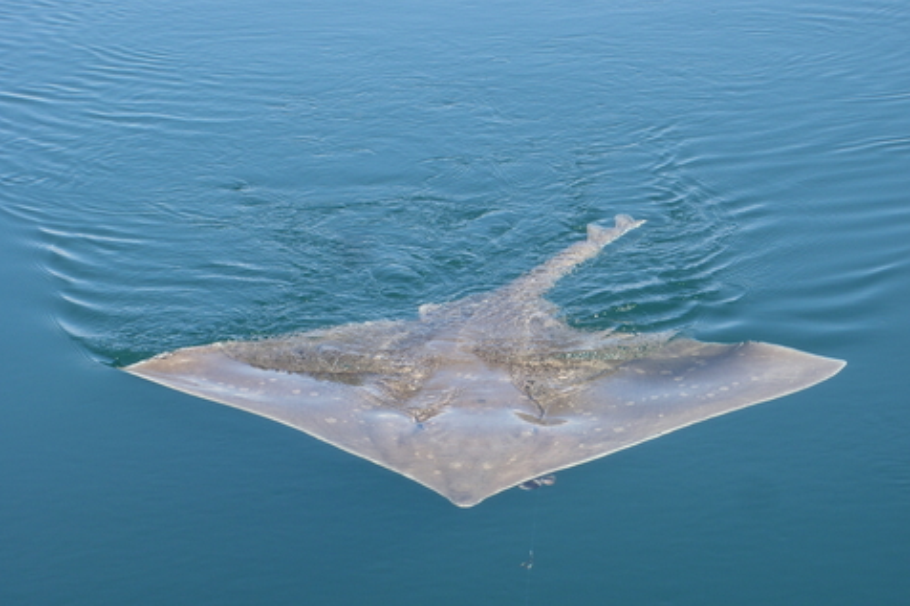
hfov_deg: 19.1
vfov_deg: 12.8
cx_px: 453
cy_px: 335
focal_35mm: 107
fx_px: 2704
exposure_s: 1/200
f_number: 5.1
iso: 64
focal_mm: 18.2
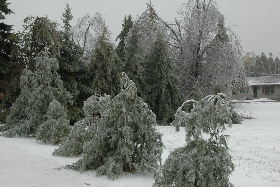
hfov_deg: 38.2
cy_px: 92
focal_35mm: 52
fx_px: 404
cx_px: 138
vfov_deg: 26.0
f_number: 10
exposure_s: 1/400
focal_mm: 34
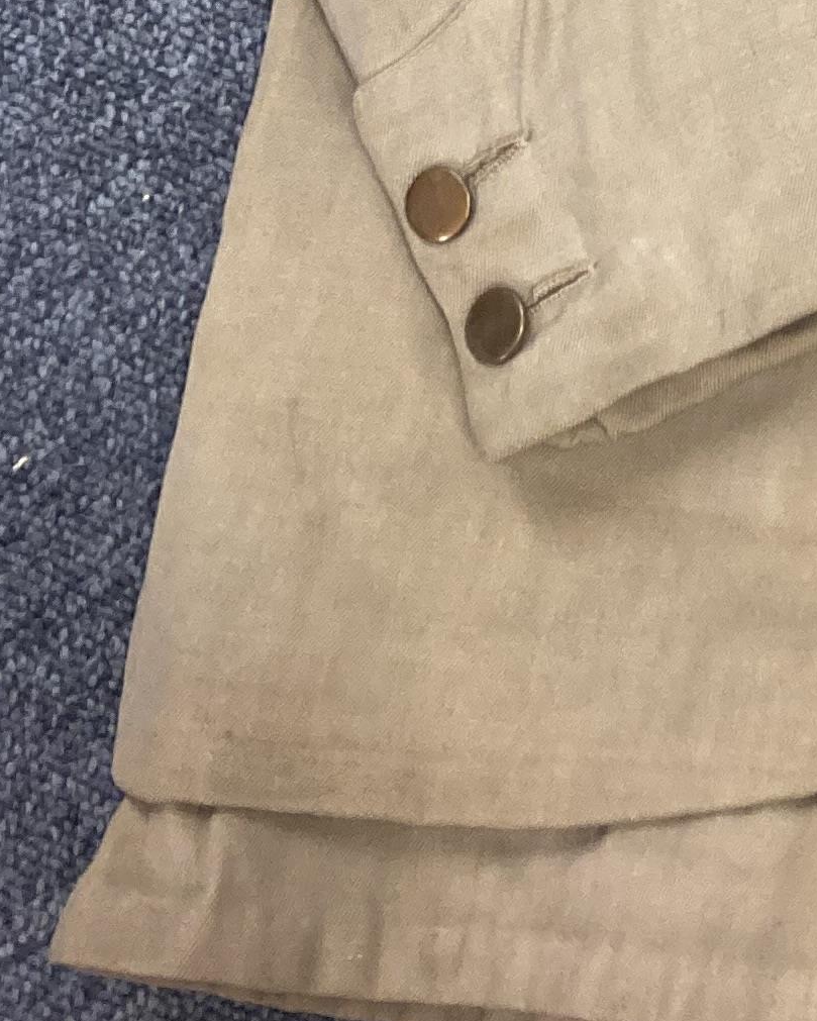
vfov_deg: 15.7
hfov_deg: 13.0
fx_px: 3294
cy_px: -669
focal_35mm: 109
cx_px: 1377
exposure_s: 1/50
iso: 125
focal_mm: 3.99
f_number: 1.8
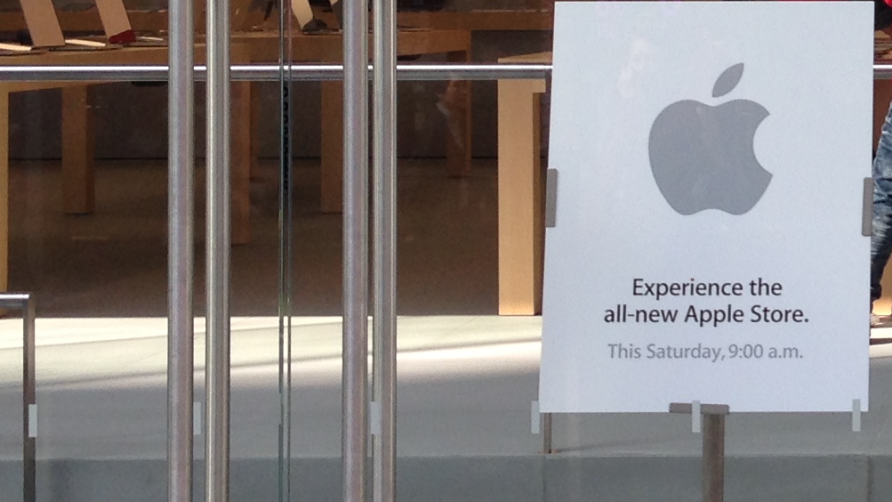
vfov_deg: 10.3
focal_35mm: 117
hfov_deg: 17.5
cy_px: -14
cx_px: 1057
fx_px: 2767
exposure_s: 1/275
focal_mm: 4.13
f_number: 2.4
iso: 50
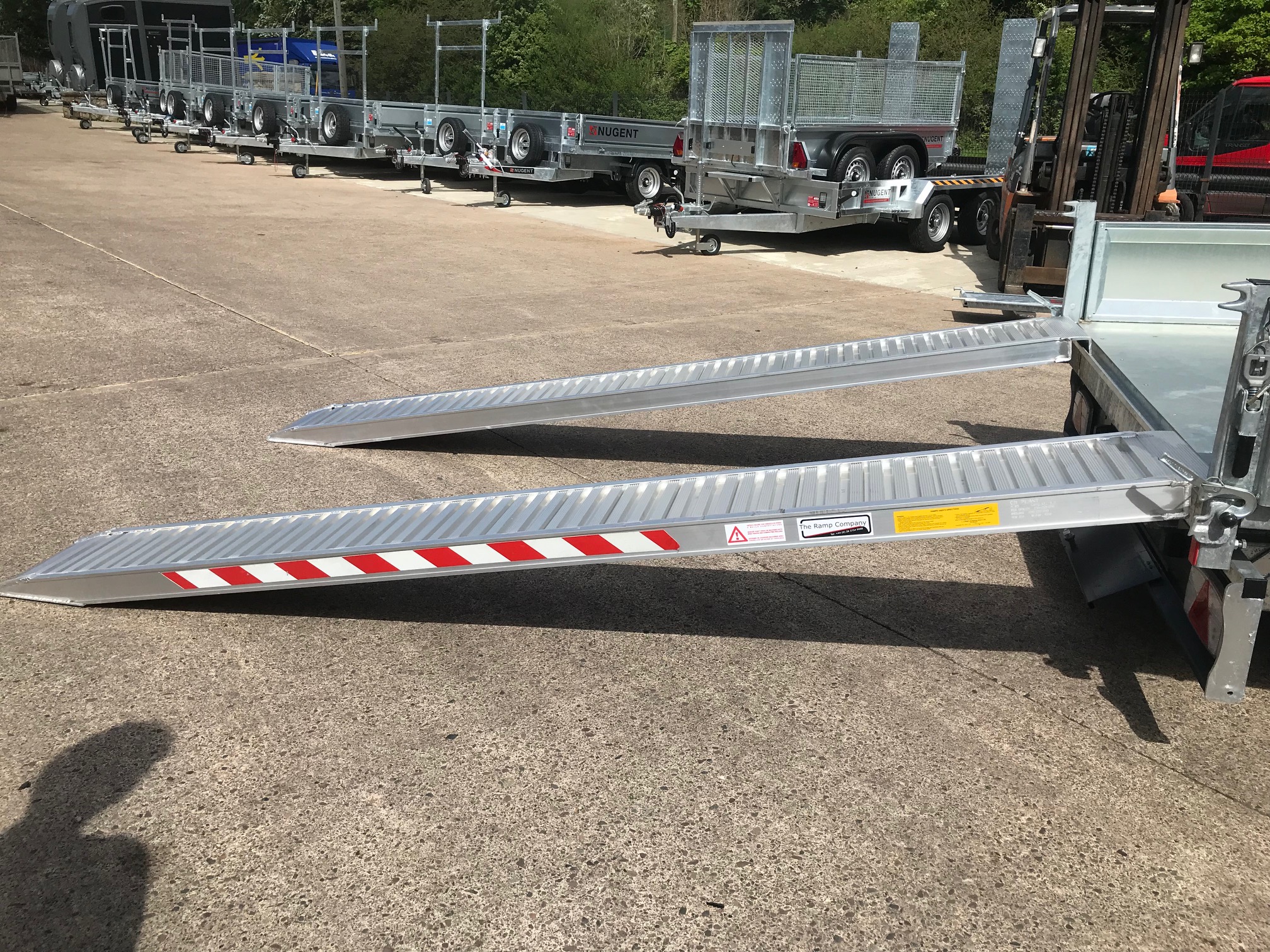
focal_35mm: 28
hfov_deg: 63.4
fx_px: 1027
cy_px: 476
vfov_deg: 49.7
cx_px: 635
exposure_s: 1/3690
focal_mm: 3.99
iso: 20
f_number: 1.8
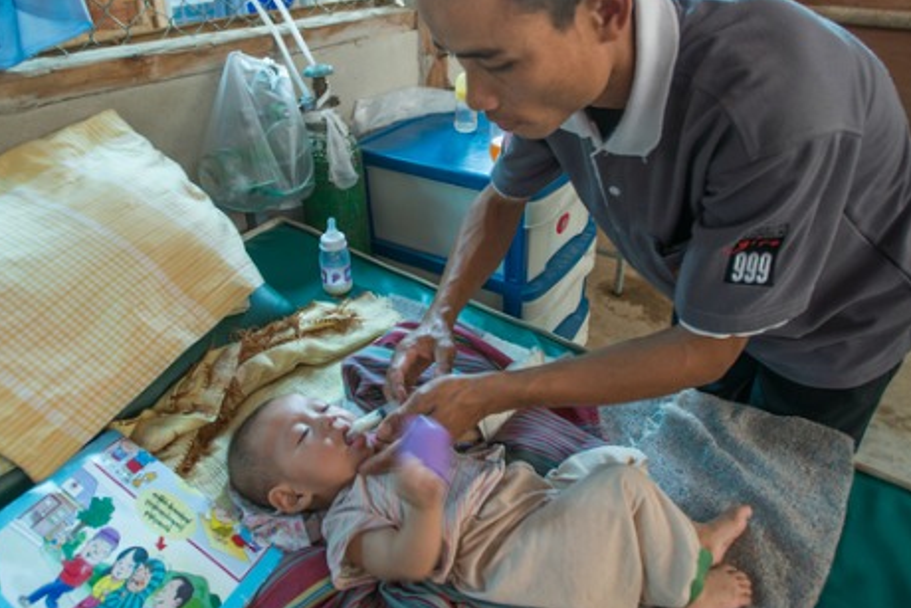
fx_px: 607
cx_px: 428
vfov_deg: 52.5
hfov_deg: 73.7
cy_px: 222
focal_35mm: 24
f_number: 2.8
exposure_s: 1/10
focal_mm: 17
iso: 200
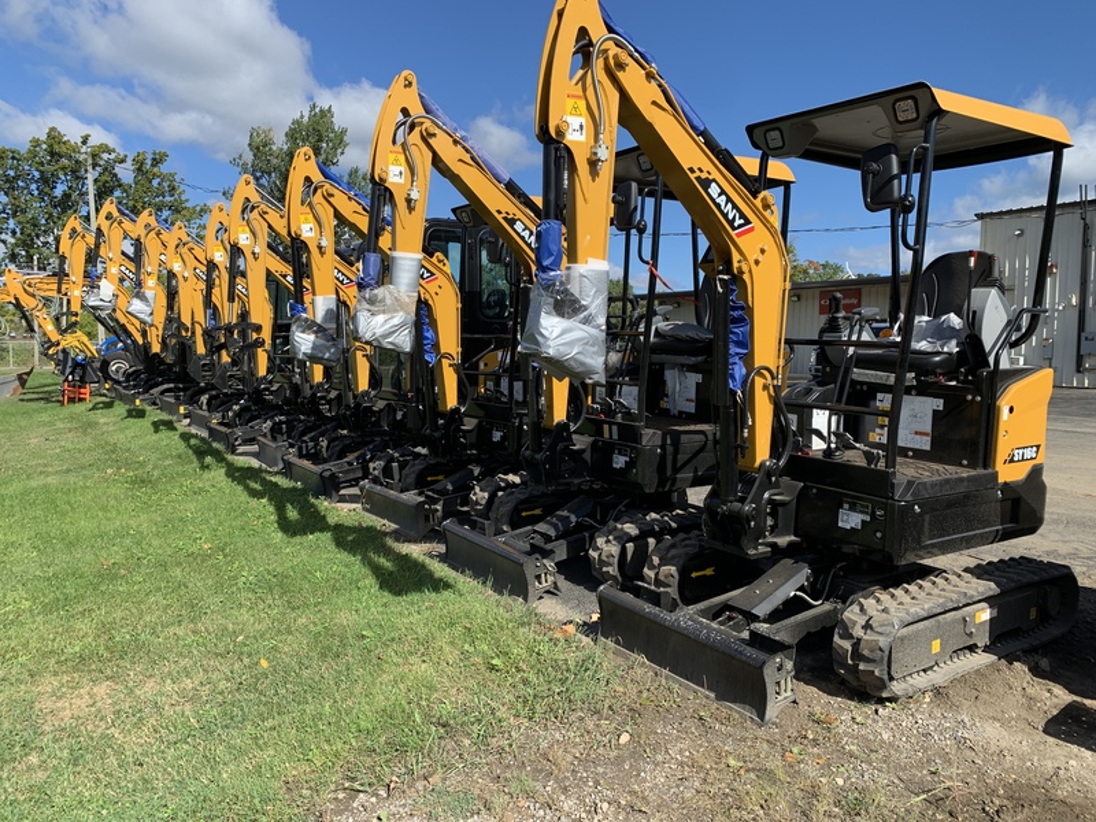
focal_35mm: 26
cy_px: 411
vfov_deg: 53.1
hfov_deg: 67.3
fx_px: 823
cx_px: 548
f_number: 1.8
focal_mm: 4.25
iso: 25
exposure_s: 1/1634
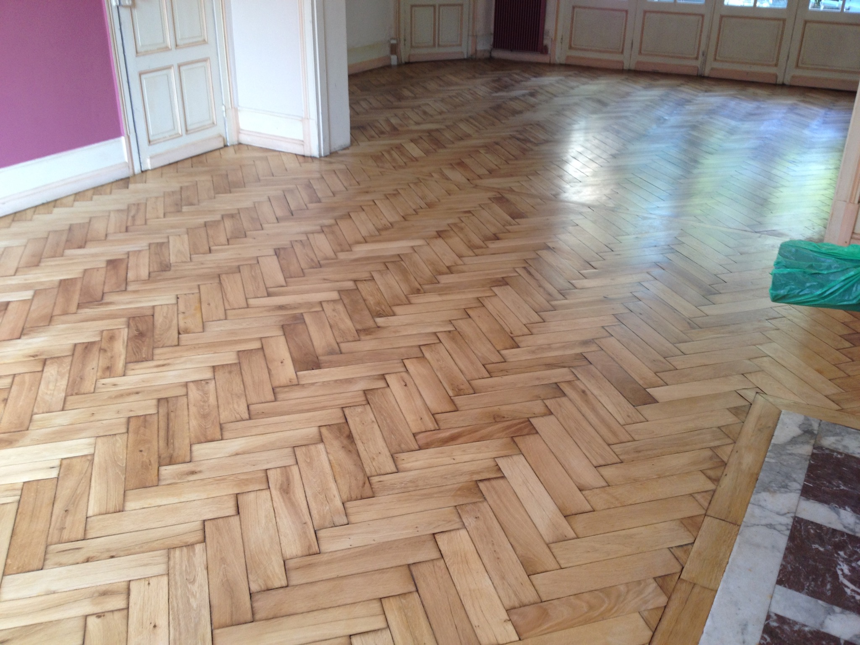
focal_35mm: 35
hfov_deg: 52.6
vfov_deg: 40.7
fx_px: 870
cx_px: 430
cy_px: 322
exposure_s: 1/24
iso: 50
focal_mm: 4.28
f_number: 2.4
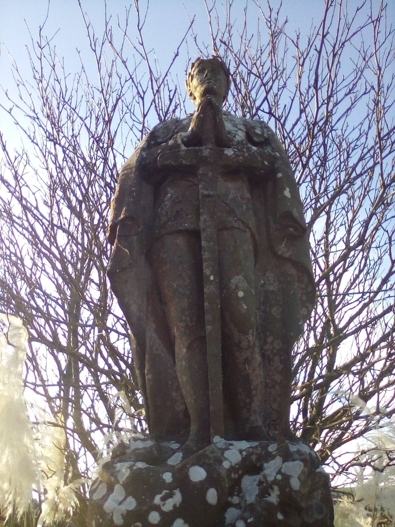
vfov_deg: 52.6
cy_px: 264
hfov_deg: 40.7
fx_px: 533
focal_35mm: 35
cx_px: 198
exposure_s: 1/300
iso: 57
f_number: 2.8
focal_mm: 2.9
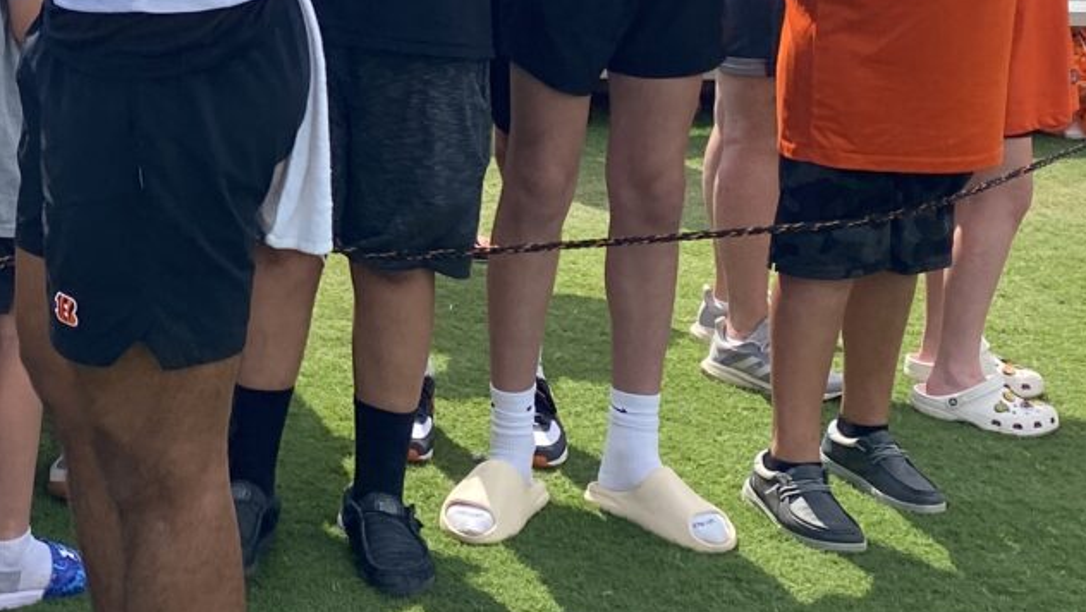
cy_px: -165
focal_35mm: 86
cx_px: -5
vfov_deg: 13.6
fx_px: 2477
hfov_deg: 23.7
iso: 32
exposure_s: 1/2817
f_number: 1.8
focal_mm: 4.25
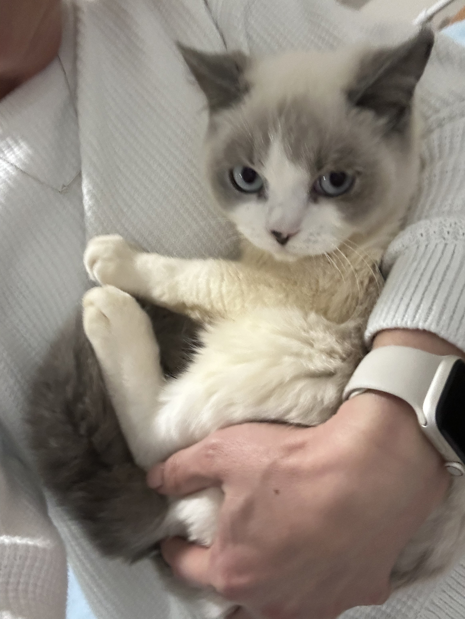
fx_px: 537
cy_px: 310
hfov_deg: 46.8
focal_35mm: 30
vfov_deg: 60.0
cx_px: 232
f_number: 1.9
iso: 250
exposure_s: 1/33
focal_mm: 2.69
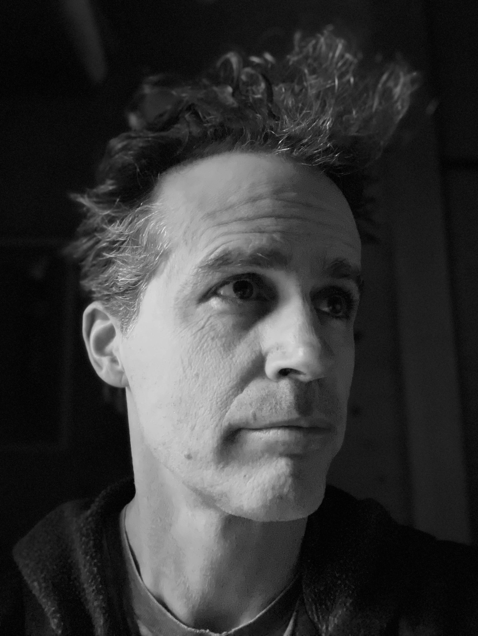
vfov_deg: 56.8
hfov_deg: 44.2
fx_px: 589
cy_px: 318
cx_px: 239
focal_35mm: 32
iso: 1000
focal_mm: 2.87
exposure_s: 1/15
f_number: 2.2
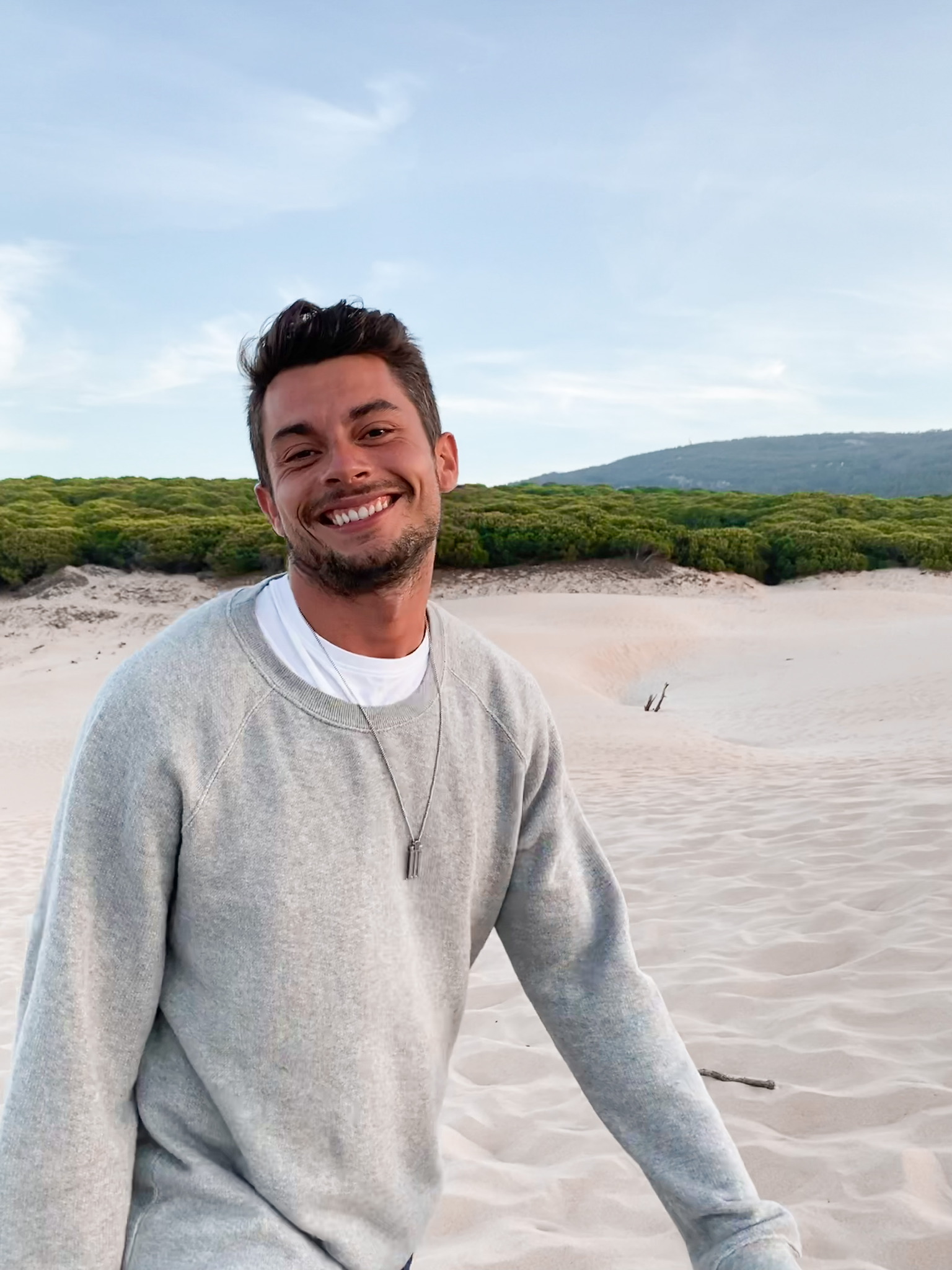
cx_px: 476
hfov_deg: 53.1
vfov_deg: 67.3
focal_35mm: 26
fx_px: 953
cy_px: 635
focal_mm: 4.25
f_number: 1.8
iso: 32
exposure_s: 1/440
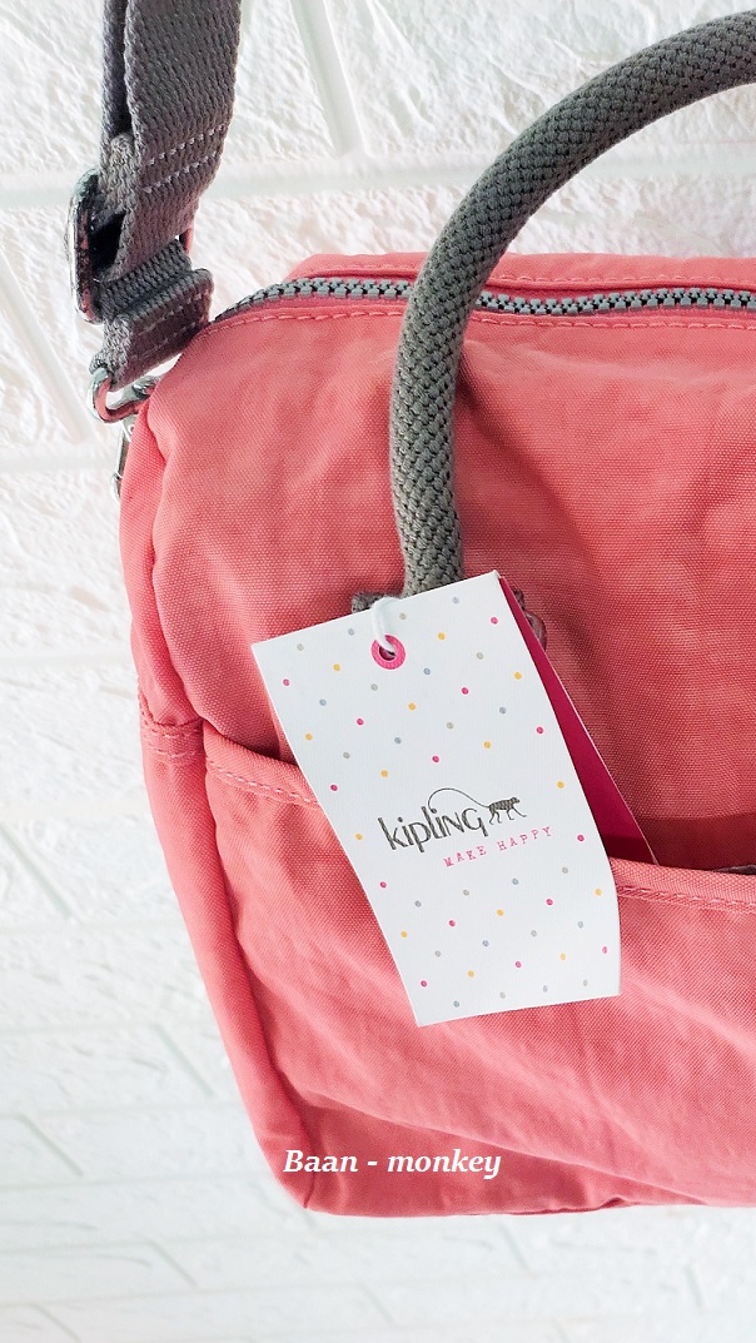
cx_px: 860
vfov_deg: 52.8
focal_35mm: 38
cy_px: 675
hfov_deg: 28.0
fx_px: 1353
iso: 1003
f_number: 1.79
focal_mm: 4.74
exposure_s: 1/50
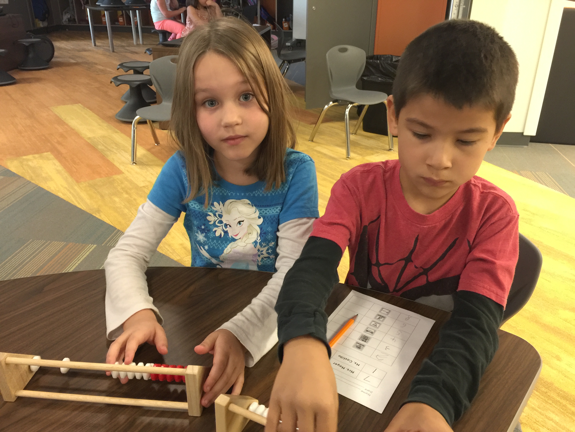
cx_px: 288
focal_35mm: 29
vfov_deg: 48.2
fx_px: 482
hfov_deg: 61.7
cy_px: 216
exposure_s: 1/15
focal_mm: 4.15
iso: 125
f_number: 2.2
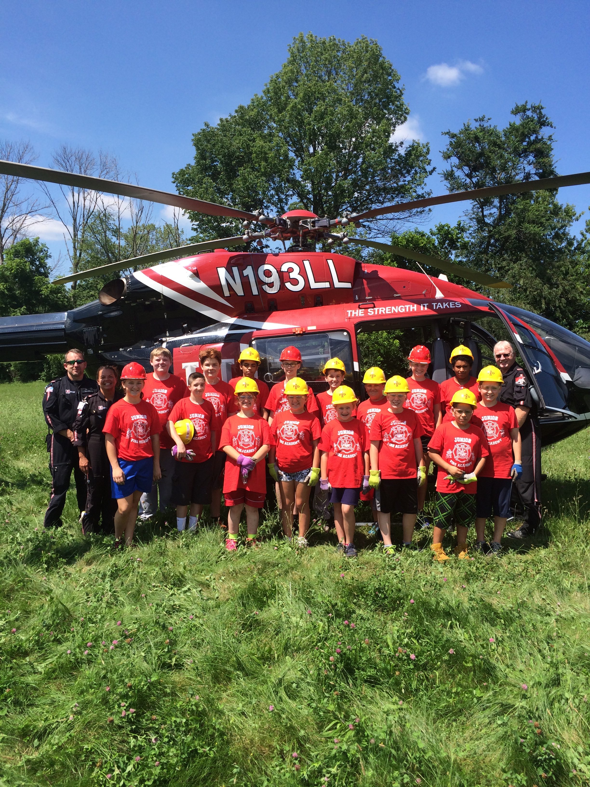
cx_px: 295
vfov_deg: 60.0
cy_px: 394
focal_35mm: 30
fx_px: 682
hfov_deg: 46.8
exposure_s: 1/1466
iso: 32
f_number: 2.2
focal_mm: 4.12
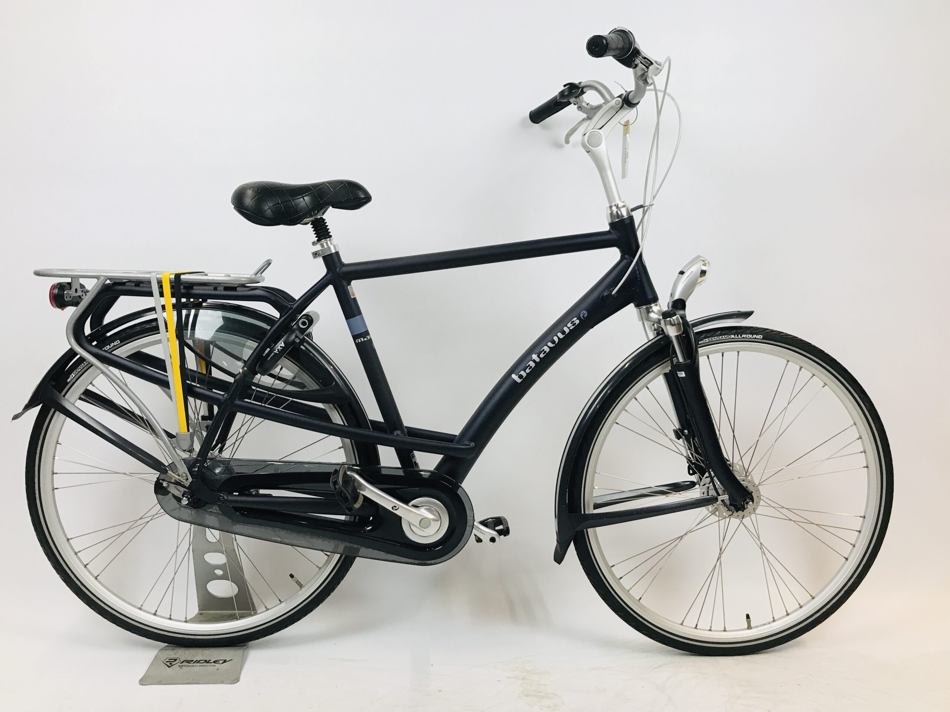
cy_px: 356
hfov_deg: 63.4
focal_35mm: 28
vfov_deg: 49.7
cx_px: 475
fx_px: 768
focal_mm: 3.99
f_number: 1.8
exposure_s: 1/33
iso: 20
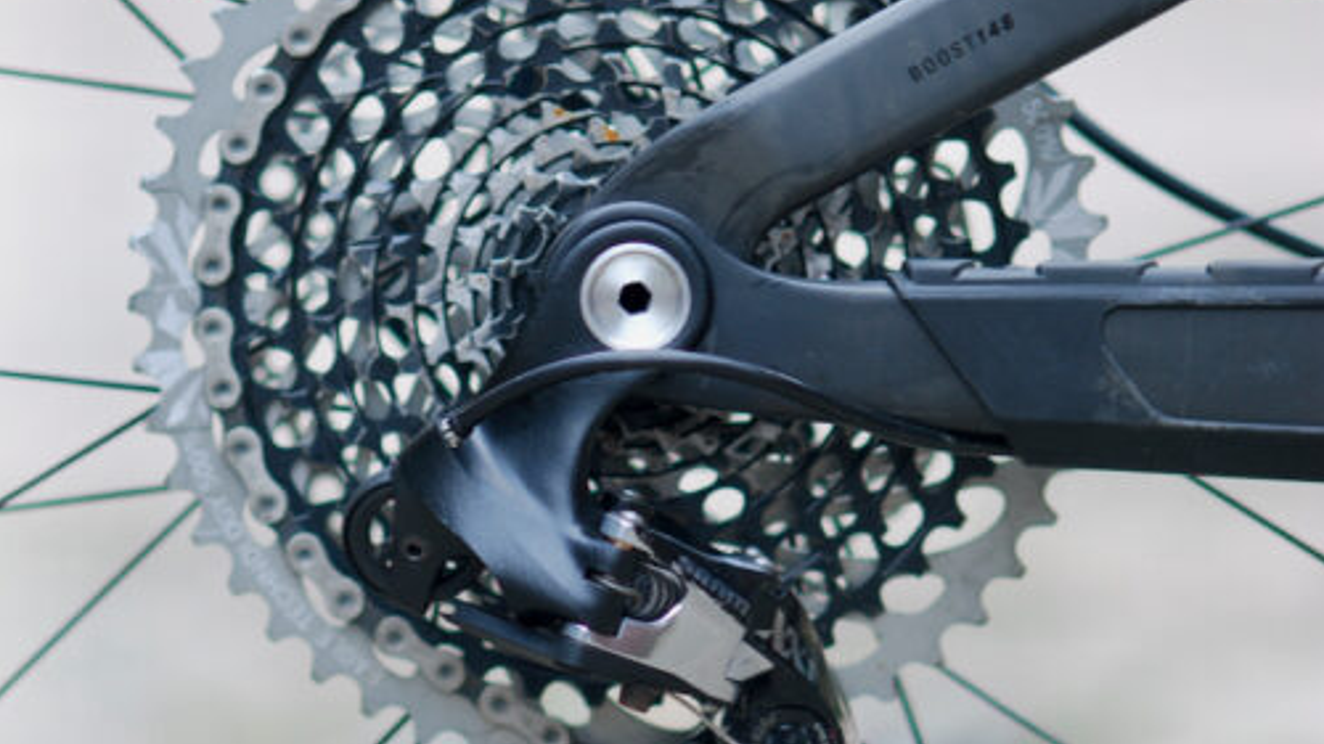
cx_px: 662
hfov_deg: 8.7
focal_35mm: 248
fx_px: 8697
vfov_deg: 4.9
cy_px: 593
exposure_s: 1/25
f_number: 3
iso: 100
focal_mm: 105
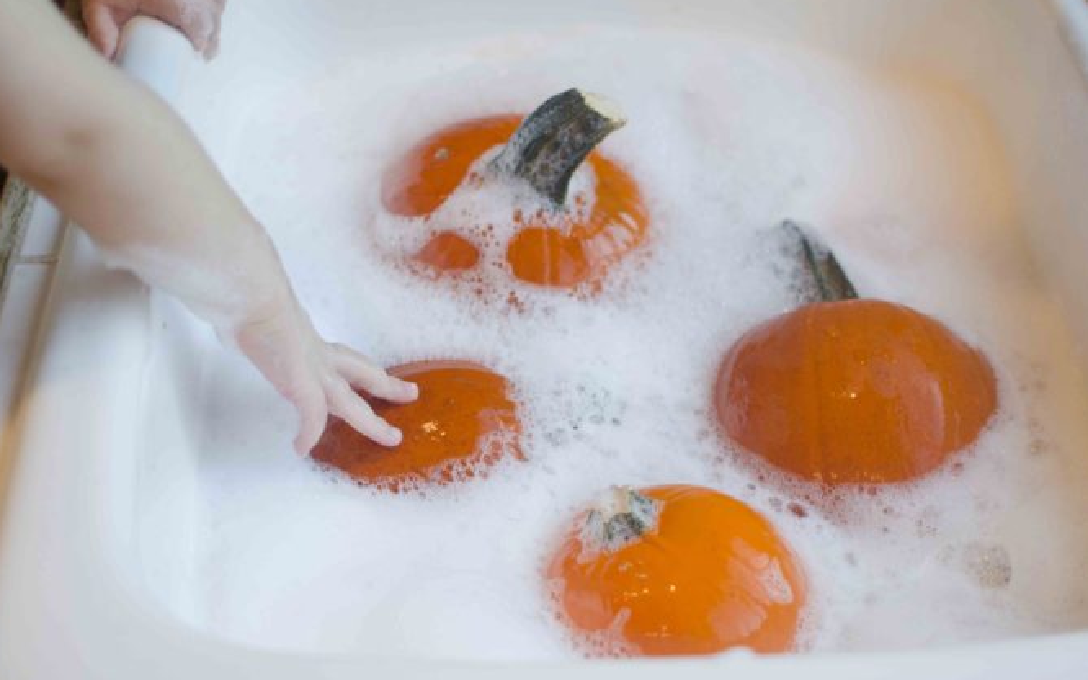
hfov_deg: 37.2
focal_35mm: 55
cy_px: 356
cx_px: 541
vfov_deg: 23.7
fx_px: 1616
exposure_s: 1/200
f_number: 2.2
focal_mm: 35
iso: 1000
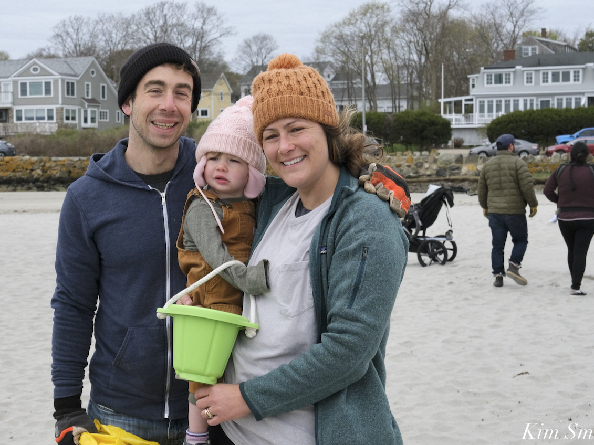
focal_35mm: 49
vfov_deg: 29.7
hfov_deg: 38.9
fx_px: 841
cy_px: 224
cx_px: 288
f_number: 8
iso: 640
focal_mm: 30.2
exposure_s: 1/850
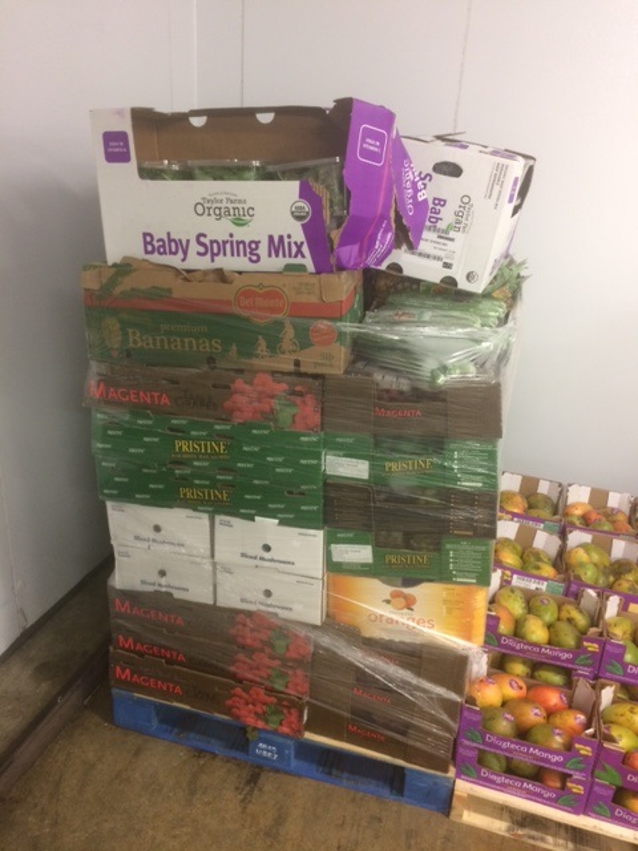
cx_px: 319
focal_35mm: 29
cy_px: 426
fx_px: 713
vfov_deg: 61.7
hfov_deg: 48.2
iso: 100
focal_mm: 4.15
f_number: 2.2
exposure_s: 1/30
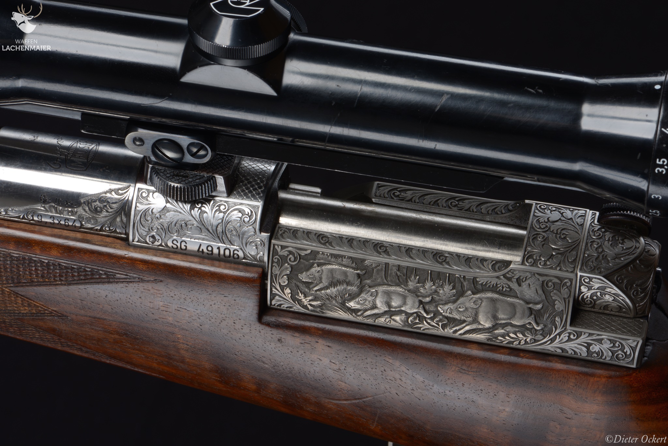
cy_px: 223
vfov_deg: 13.1
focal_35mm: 105
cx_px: 334
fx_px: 1949
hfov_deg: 19.4
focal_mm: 105
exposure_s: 1/60
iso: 100
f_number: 29
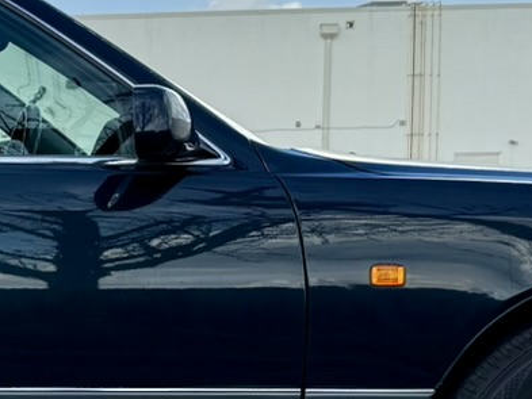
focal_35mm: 125
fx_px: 1922
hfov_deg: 14.8
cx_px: -240
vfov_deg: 11.7
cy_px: 453
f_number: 1.78
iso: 100
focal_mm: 6.76
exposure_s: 1/3425
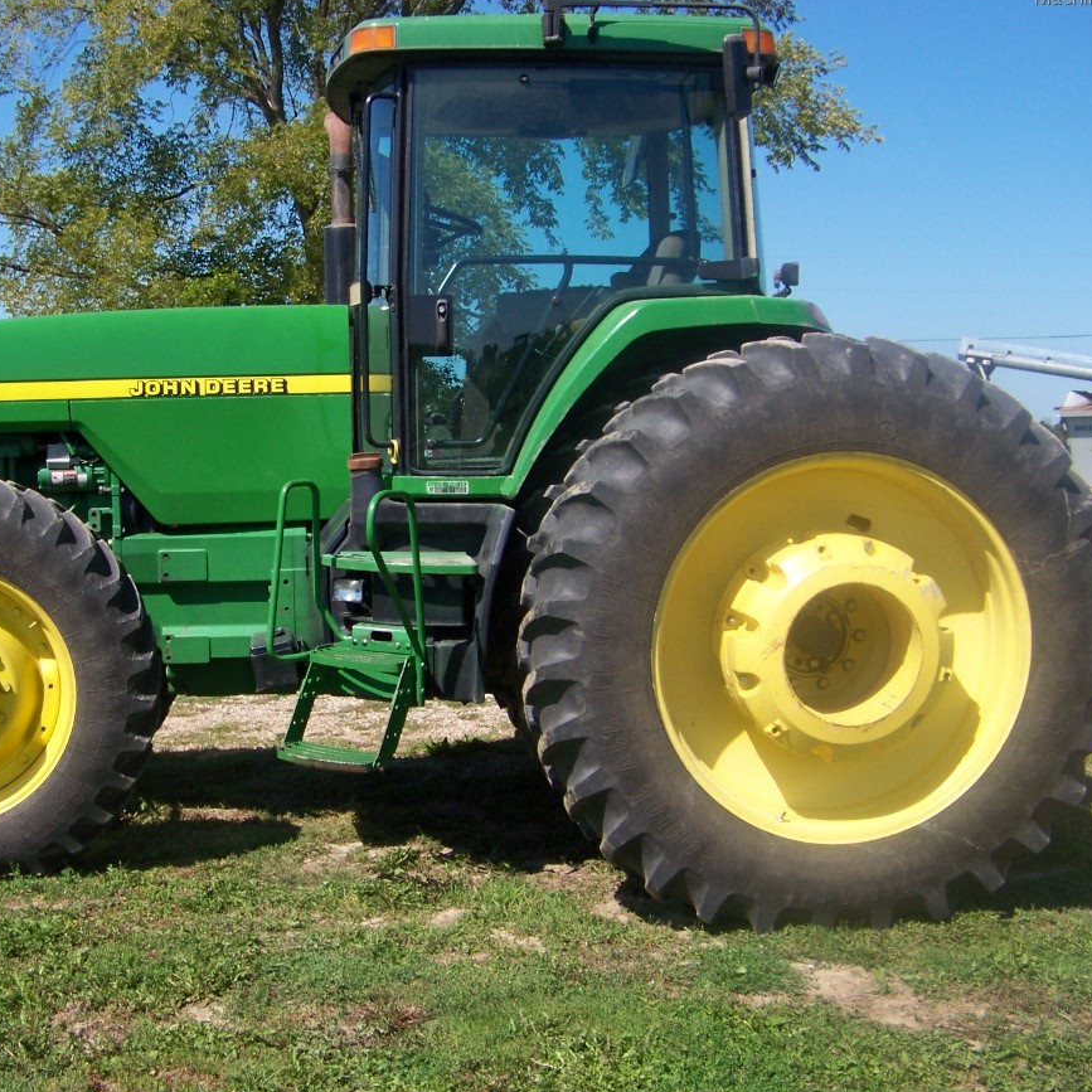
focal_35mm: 47
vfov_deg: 36.0
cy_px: 581
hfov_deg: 35.8
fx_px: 1677
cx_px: 404
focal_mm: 5.85
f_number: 2.8
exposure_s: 1/1000
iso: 64
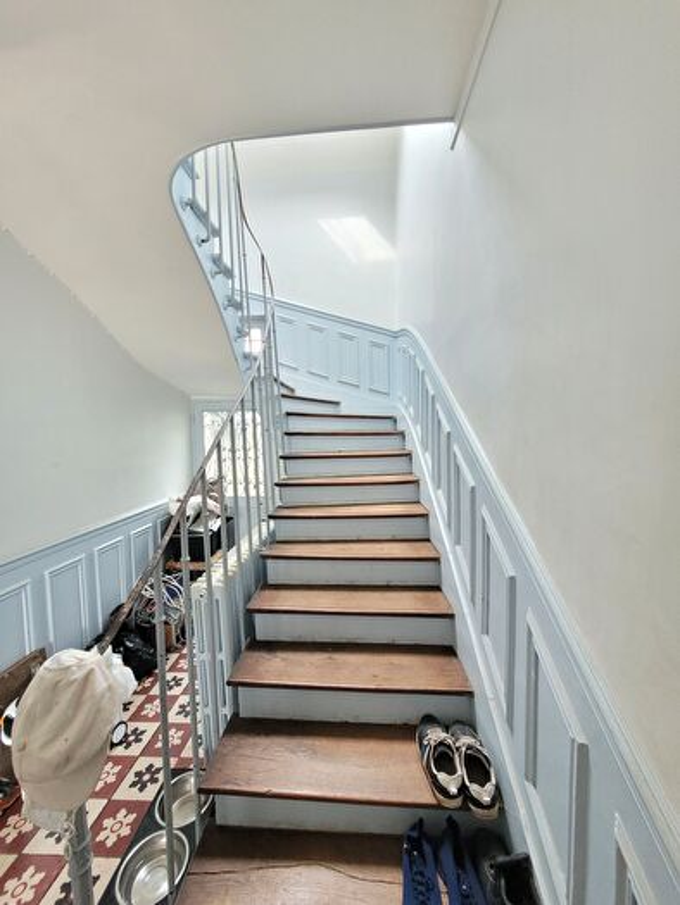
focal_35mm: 13
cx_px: 340
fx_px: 340
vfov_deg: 106.2
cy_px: 452
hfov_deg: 89.9
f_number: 2.2
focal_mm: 1.74
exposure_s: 1/50
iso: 320
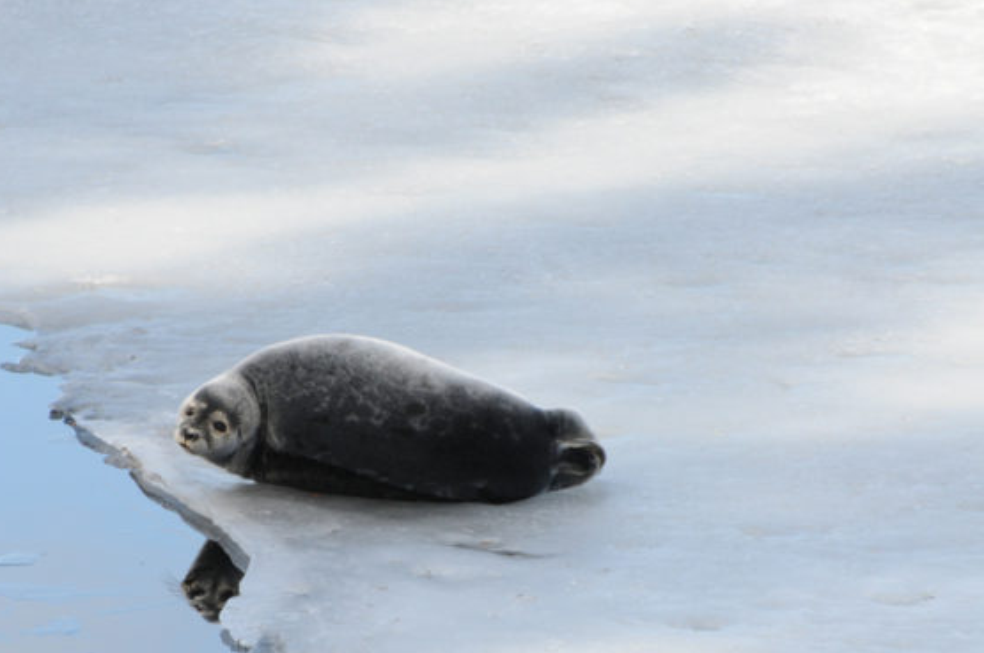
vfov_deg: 2.2
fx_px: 16999
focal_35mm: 623
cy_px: 438
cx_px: 317
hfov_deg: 3.3
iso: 400
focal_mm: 300
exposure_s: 1/320
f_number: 9
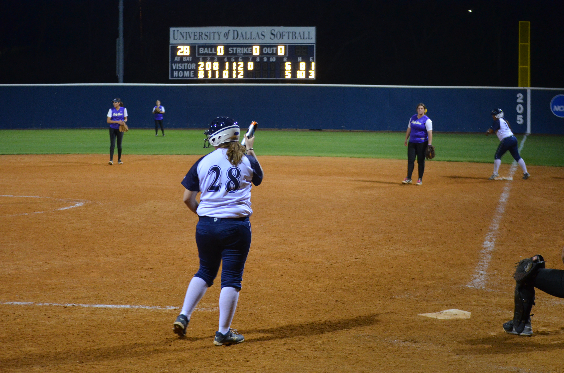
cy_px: 186
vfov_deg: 16.5
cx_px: 282
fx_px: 1290
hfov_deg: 24.7
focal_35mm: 82
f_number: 4
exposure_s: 1/125
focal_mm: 55
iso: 1600
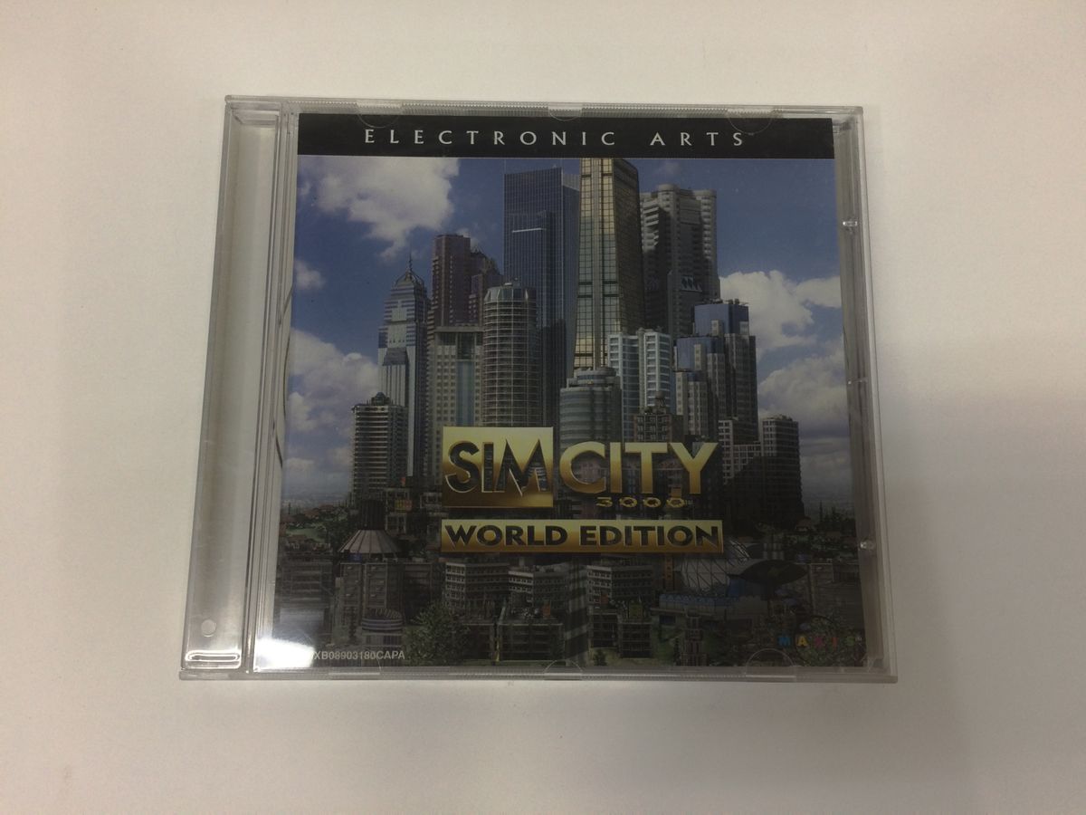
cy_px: 408
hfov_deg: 61.7
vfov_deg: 48.2
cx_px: 543
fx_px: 910
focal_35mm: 29
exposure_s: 1/30
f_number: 2.2
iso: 64
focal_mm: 4.15
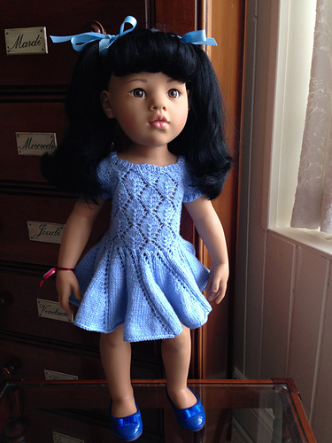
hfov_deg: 42.9
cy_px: 222
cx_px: 166
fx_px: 422
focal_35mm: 33
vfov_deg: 55.4
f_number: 2.4
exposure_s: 1/20
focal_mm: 4.12
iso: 125
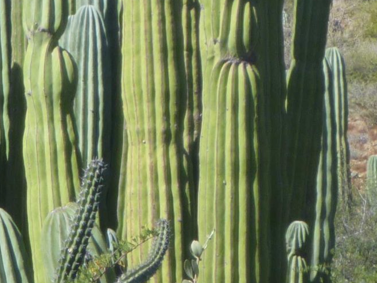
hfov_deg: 4.1
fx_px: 5305
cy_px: -31
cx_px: 115
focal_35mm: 487
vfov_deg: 3.1
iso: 80
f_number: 5.9
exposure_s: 1/250
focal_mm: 22.8
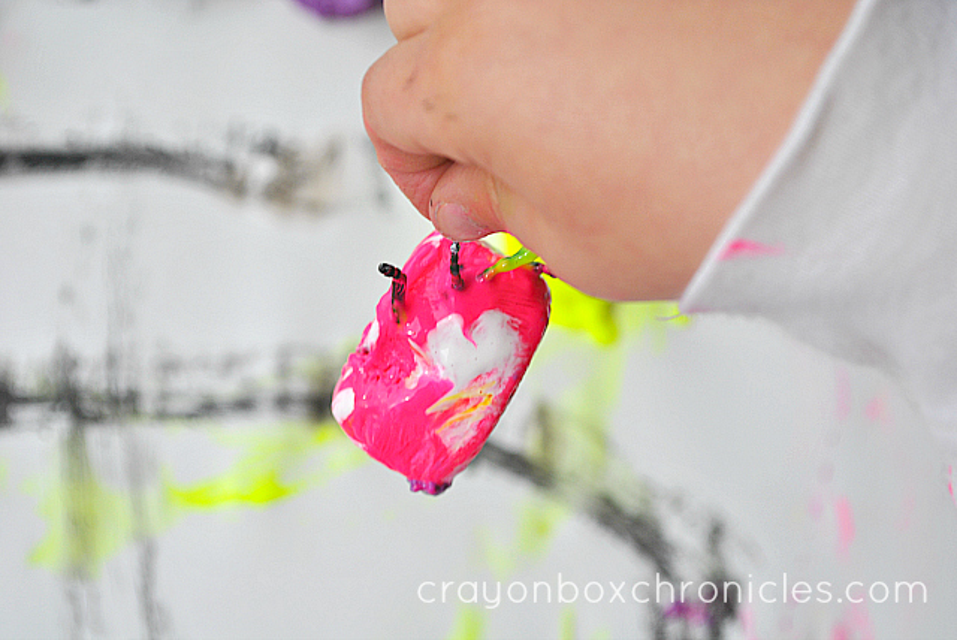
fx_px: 2195
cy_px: 320
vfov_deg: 16.6
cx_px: 478
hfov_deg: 24.6
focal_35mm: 82
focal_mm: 55
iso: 100
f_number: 7.1
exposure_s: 1/200
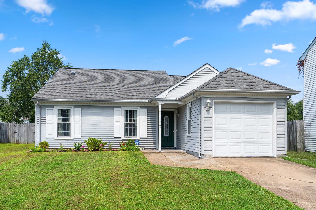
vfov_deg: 38.9
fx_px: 298
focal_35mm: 34
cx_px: 158
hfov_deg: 55.8
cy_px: 105
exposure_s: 1/320
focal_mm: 34
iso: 125
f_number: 6.3
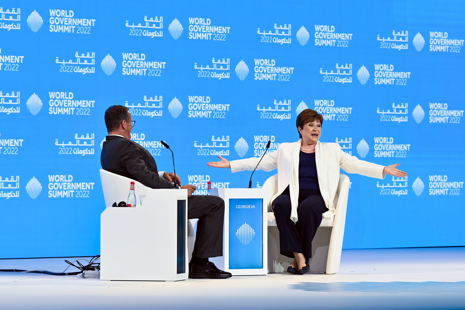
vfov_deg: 6.9
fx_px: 2582
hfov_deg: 10.3
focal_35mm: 200
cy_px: 155
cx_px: 232
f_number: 5.6
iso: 2500
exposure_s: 1/320
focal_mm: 200
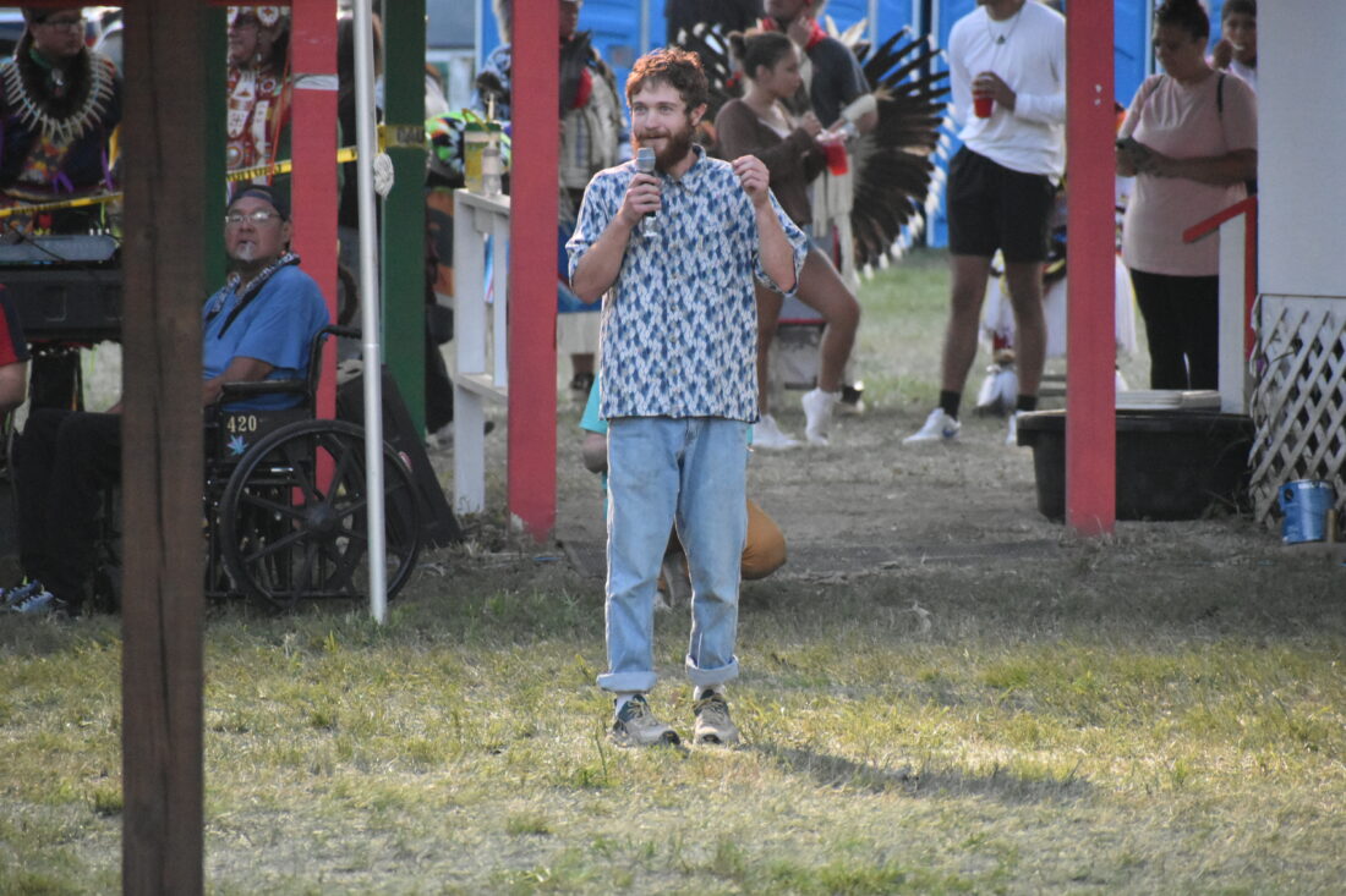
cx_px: 673
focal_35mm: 450
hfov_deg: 4.6
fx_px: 16821
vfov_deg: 3.1
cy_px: 448
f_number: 6.3
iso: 6400
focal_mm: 300
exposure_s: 1/500
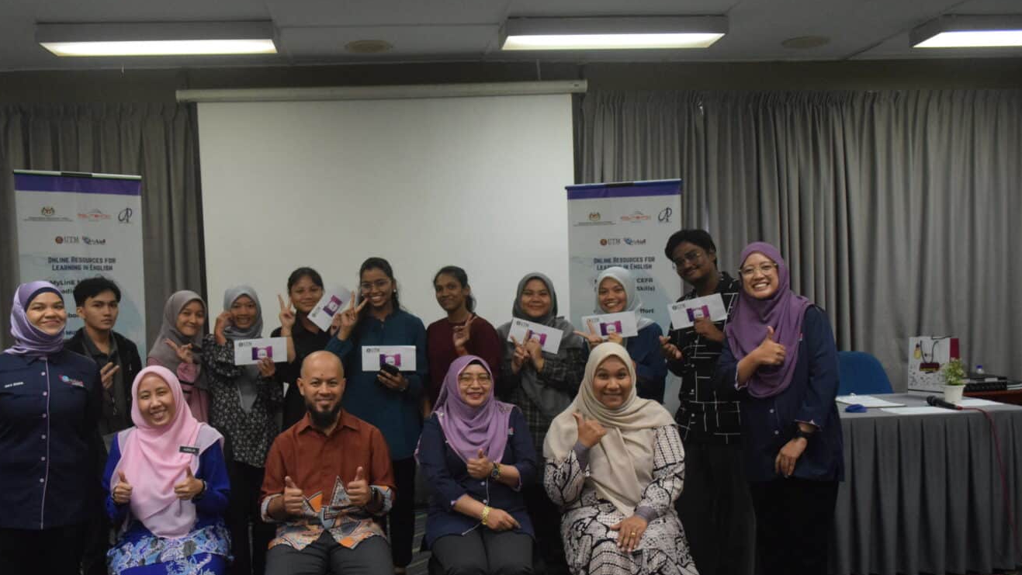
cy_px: 339
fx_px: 894
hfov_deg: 59.3
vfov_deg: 35.5
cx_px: 449
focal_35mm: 33
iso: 3200
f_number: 3.5
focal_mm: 18
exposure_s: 1/125
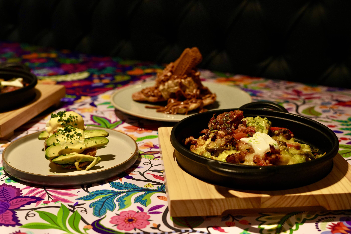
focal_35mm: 50
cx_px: 176
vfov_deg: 27.0
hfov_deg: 39.6
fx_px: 487
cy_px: 117
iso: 2500
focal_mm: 50
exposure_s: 1/100
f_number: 4
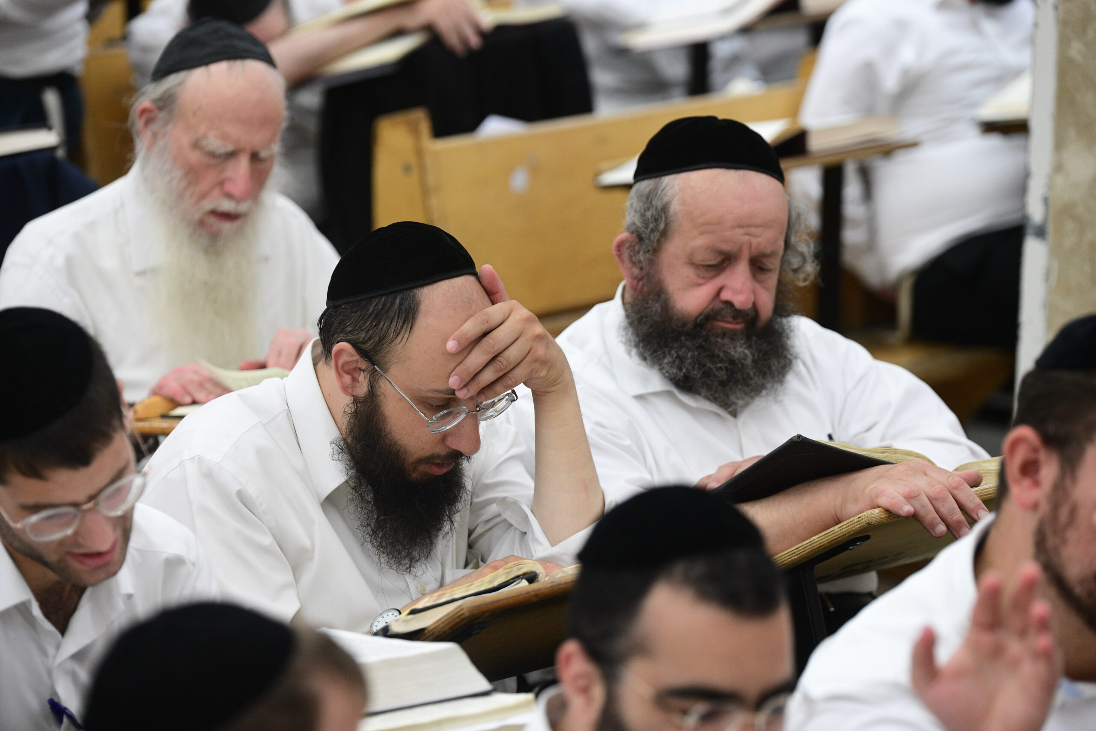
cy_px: 366
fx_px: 4110
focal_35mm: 135
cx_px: 548
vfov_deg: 10.2
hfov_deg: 15.2
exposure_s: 1/1000
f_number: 4
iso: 2000
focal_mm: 135
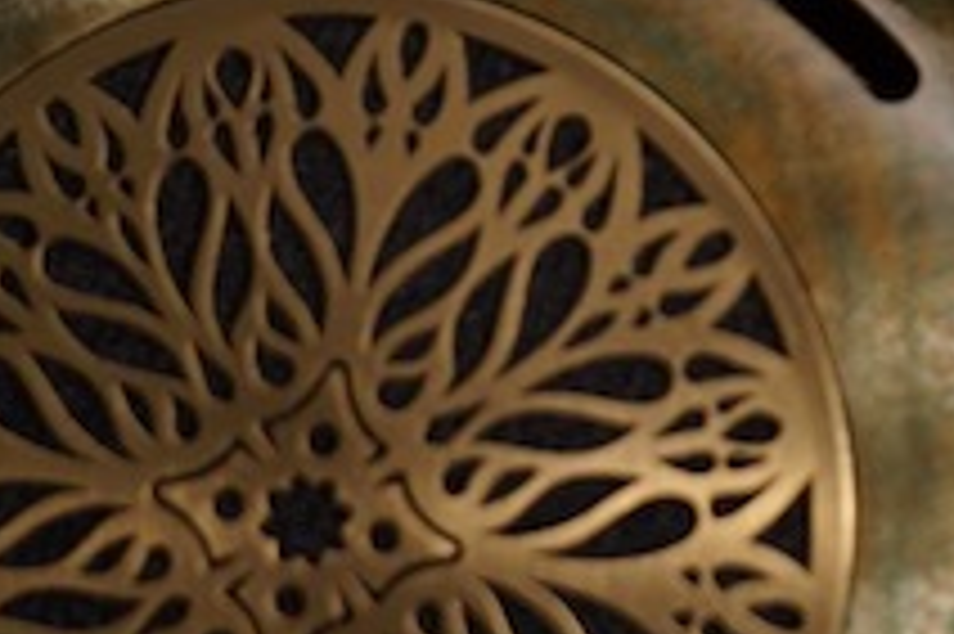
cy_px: -346
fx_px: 7679
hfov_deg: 7.0
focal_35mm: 290
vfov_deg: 4.7
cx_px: 1278
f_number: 2.8
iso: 160
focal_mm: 48
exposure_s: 1/60
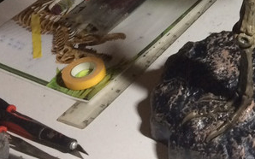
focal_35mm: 110
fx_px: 764
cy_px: -81
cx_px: 352
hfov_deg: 17.5
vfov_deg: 11.4
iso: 160
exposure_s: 1/33
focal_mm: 4.15
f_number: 2.2
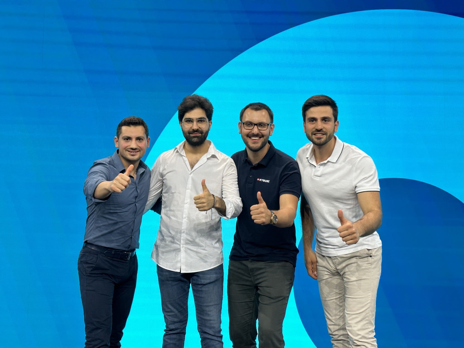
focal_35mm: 48
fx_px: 643
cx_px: 232
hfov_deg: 39.7
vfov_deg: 30.3
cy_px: 174
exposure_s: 1/100
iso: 80
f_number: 1.78
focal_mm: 6.86
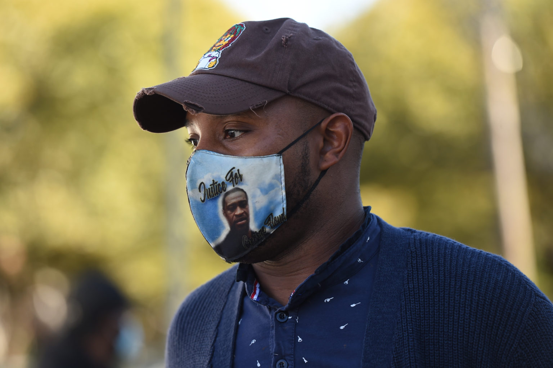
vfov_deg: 7.8
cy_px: 184
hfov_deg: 11.8
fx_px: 2686
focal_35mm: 175
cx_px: 276
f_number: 3.5
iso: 450
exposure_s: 1/800
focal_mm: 175
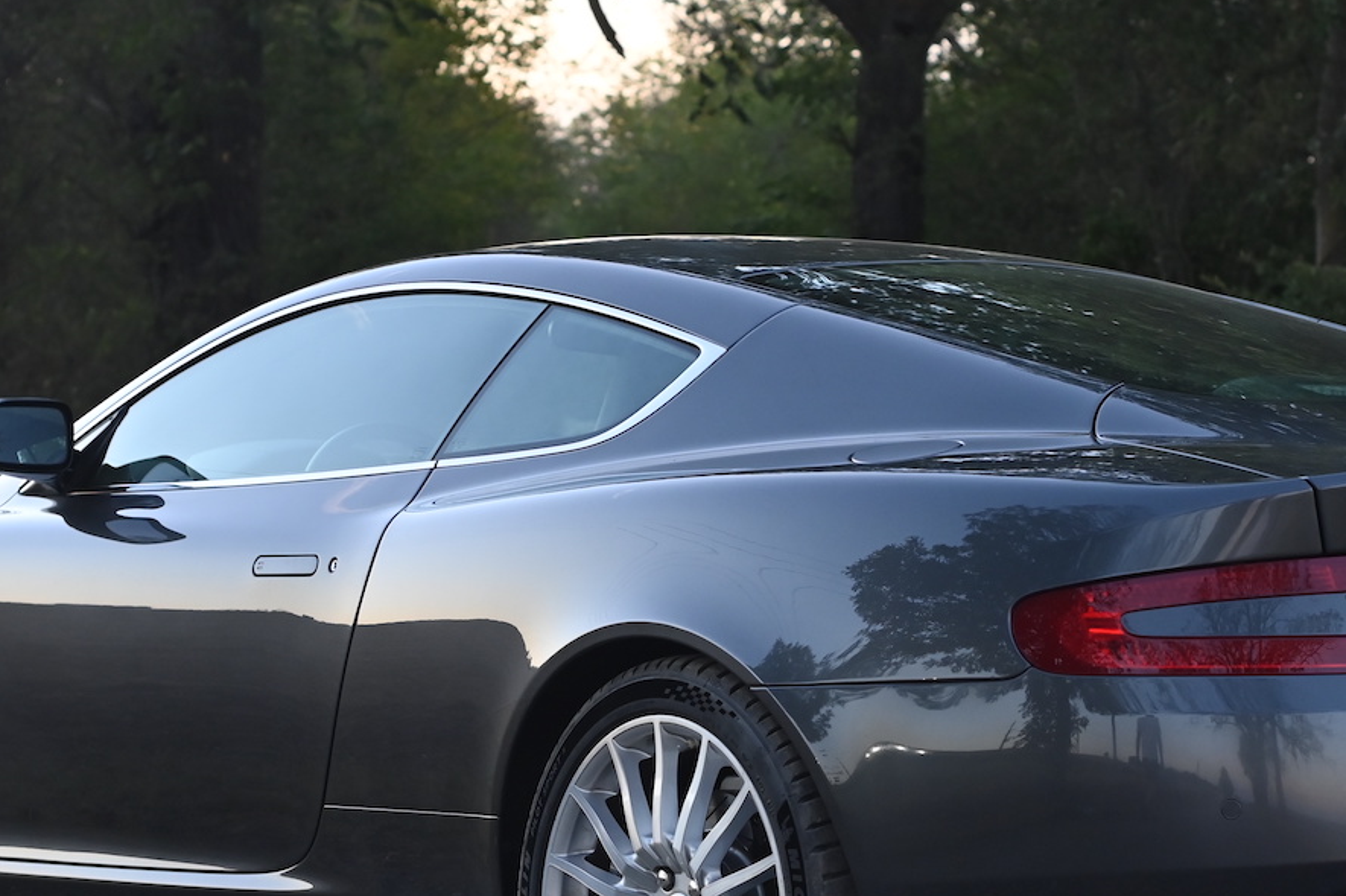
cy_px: 579
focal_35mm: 113
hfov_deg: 18.1
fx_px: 4222
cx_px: 789
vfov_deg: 12.1
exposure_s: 1/125
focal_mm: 50
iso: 800
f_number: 4
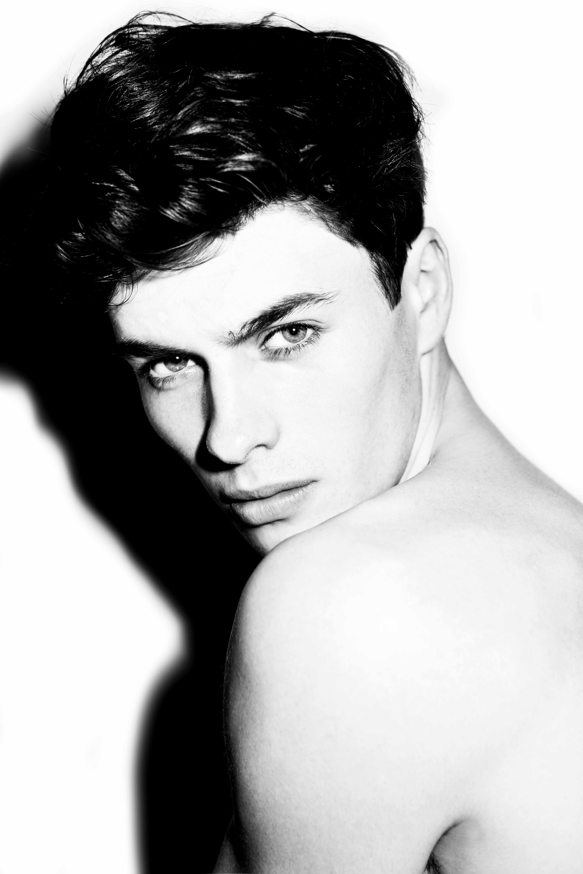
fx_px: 1213
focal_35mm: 50
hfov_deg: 27.0
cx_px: 292
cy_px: 437
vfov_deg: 39.6
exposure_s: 1/200
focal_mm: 50
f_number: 4.5
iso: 100
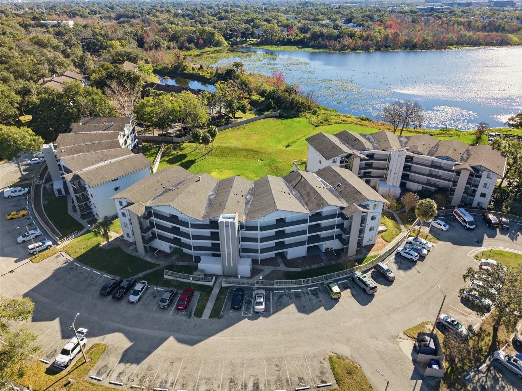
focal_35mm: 24
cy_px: 196
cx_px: 261
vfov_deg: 56.8
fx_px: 362
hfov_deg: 71.6
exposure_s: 1/40
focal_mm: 8.7
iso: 200
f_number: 1.8
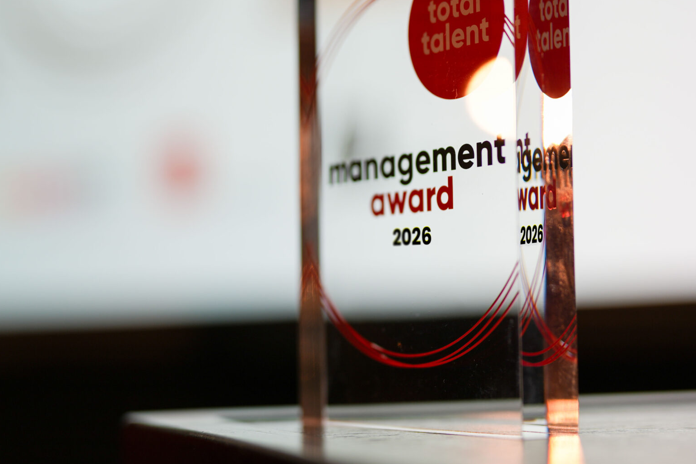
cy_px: 216
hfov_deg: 24.4
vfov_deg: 16.5
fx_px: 1605
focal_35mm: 83
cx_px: 287
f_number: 1.8
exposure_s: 1/80
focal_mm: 50
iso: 100
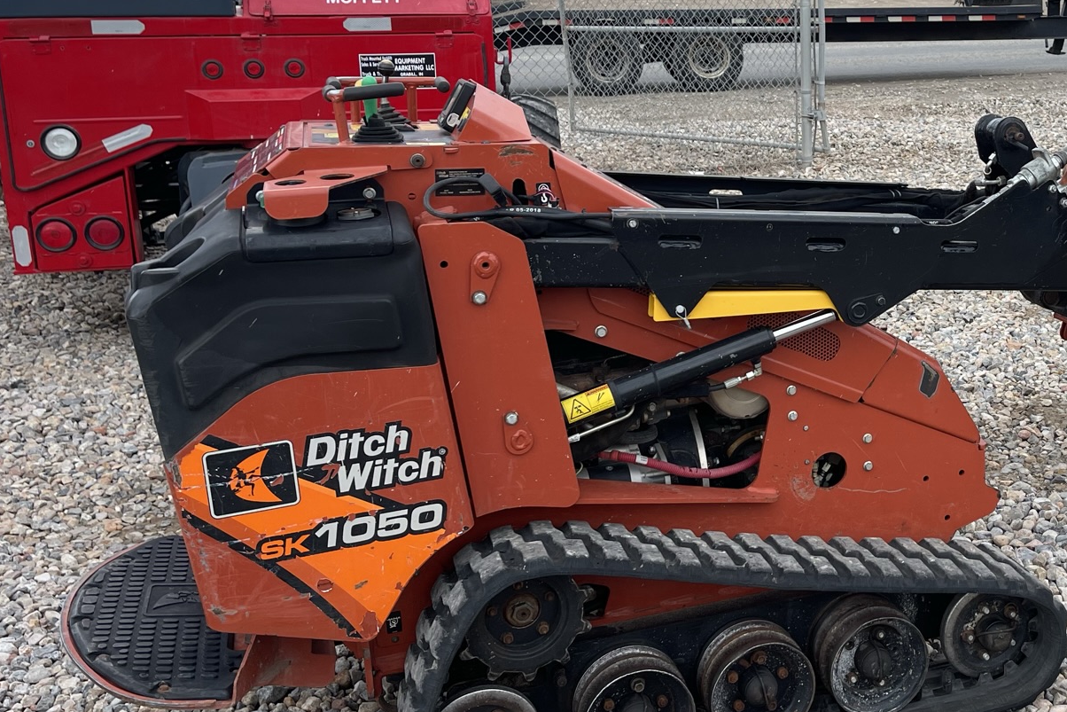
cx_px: 874
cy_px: 246
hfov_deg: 40.7
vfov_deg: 29.1
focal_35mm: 46
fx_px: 1363
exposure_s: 1/1200
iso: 32
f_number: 1.6
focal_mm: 5.1
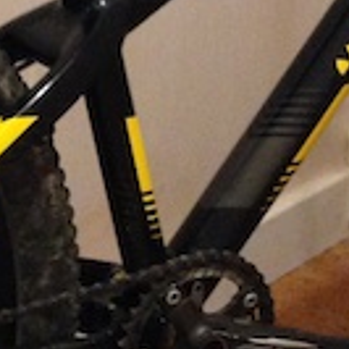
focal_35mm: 175
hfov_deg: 10.0
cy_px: 129
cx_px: 50
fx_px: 1996
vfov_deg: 10.0
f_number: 2.4
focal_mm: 4.12
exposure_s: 1/17
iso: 400
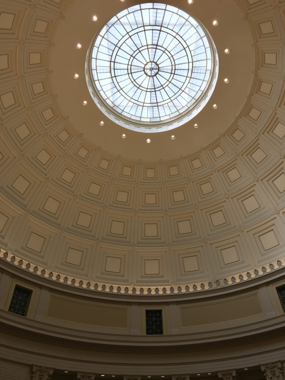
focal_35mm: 29
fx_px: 318
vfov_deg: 61.7
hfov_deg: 48.2
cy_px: 190
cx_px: 142
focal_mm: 4.15
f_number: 2.2
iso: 40
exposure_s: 1/120
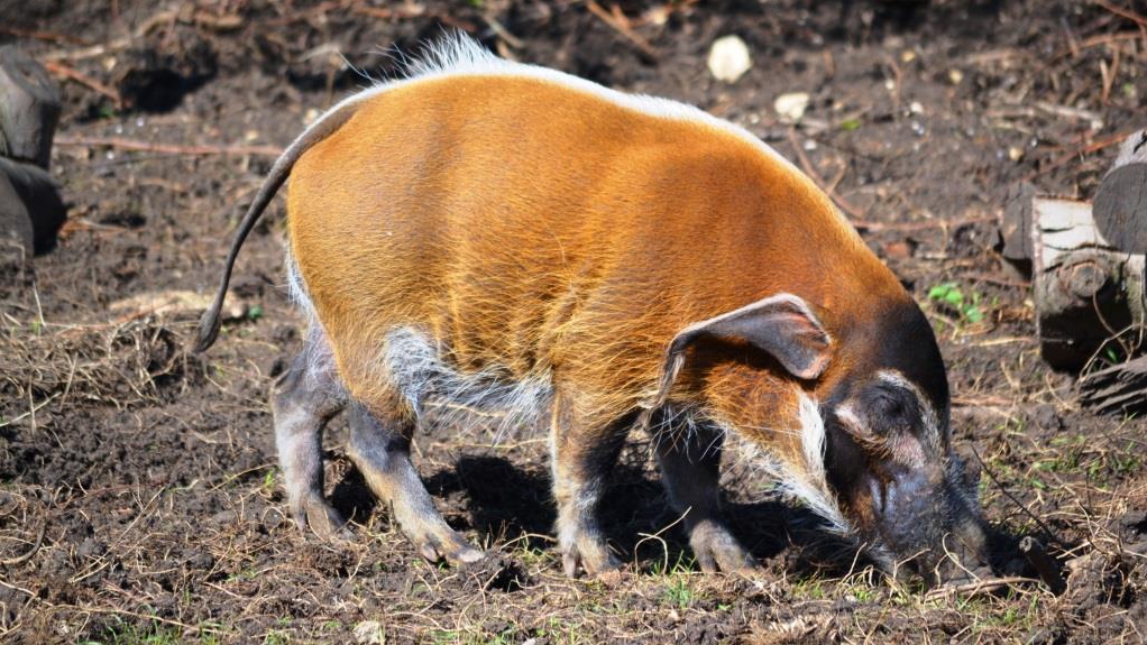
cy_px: 328
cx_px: 574
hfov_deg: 8.6
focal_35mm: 252
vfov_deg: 4.8
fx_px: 7665
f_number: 5.3
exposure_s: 1/320
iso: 100
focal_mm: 160
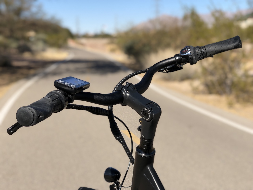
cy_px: 95
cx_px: 126
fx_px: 380
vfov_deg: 28.0
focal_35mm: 52
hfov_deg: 36.8
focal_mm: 6
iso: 16
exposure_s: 1/991
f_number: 2.4
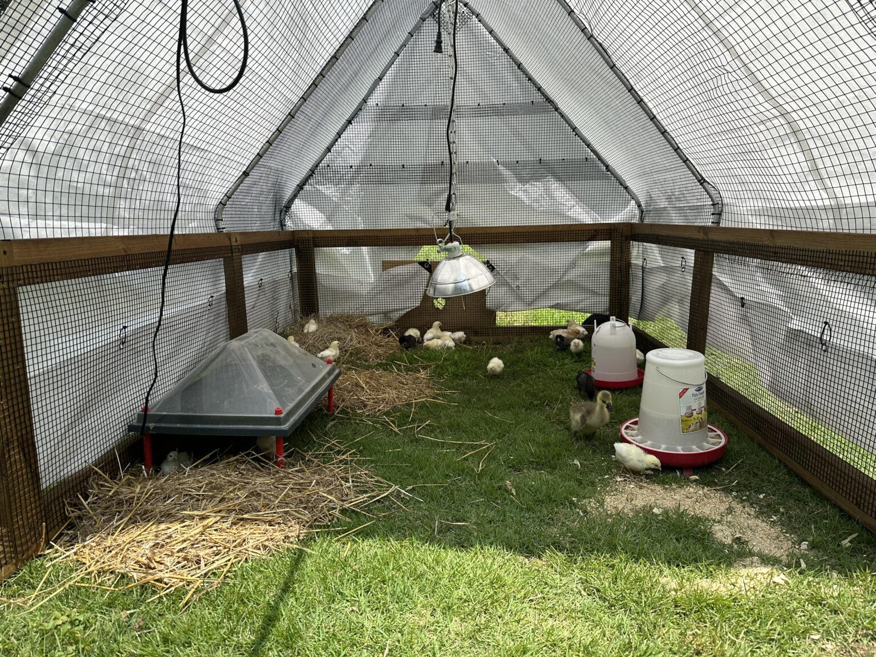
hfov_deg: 71.6
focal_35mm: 24
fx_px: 607
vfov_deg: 56.8
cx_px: 438
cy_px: 328
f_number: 1.78
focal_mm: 6.86
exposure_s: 1/1541
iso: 80
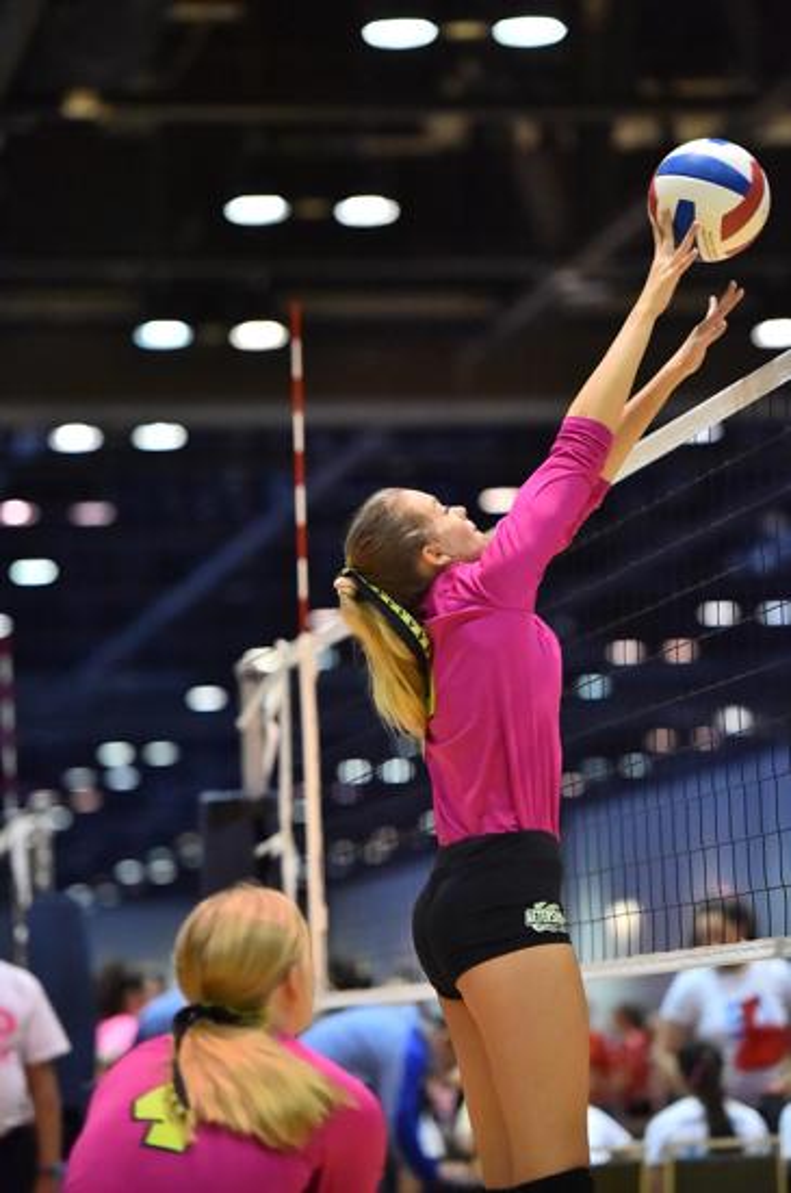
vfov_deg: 15.2
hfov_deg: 10.1
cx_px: 396
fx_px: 4463
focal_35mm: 135
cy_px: 596
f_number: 2.8
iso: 10000
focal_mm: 135
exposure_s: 1/1250
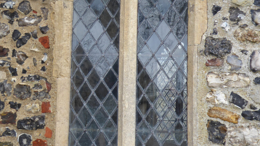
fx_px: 407
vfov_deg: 20.4
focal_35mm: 59
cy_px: 64
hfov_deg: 35.4
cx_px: 130
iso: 80
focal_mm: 7.2
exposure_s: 1/80
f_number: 3.8
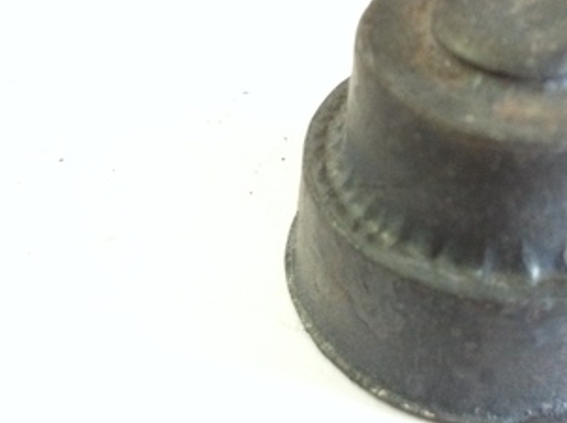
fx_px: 948
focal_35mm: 58
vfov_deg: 25.1
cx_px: 436
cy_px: 219
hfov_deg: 32.6
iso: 320
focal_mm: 3.85
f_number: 2.8
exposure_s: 1/15
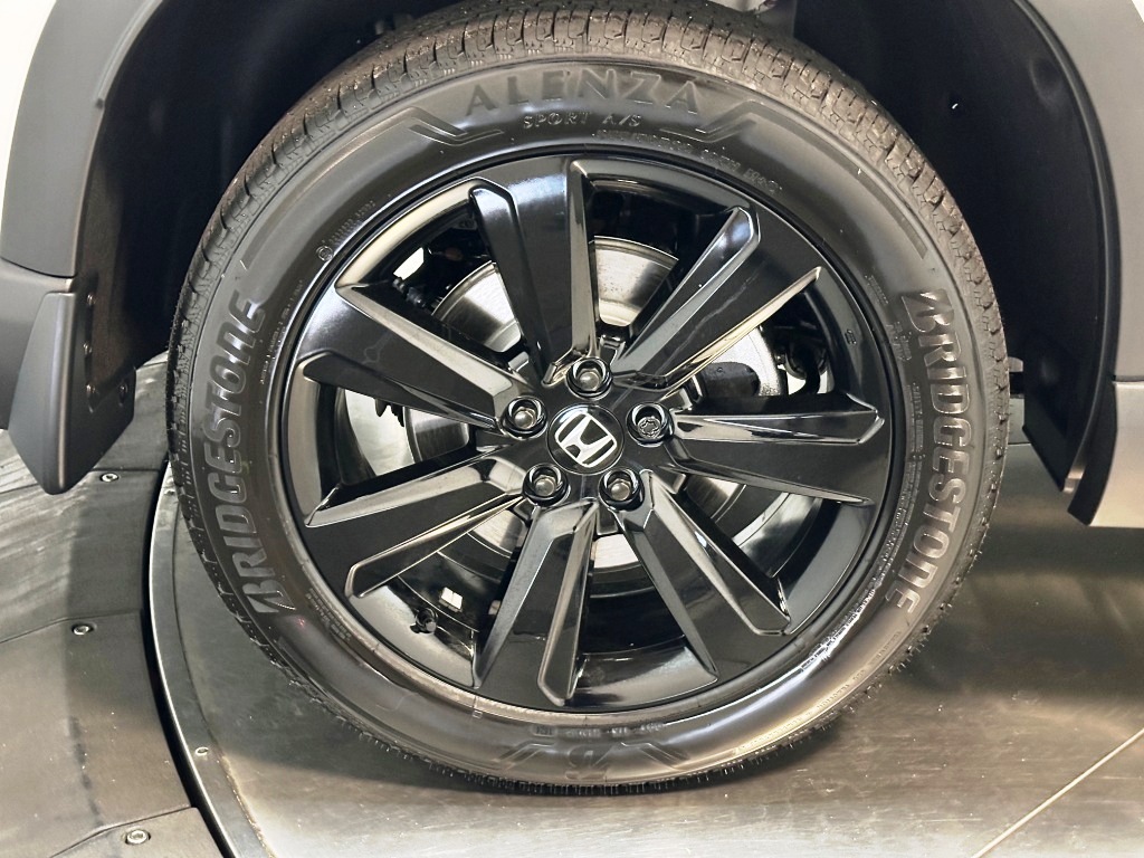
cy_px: 429
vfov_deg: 30.3
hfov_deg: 39.7
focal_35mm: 48
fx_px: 1586
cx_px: 572
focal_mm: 6.86
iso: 640
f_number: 1.78
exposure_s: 1/24
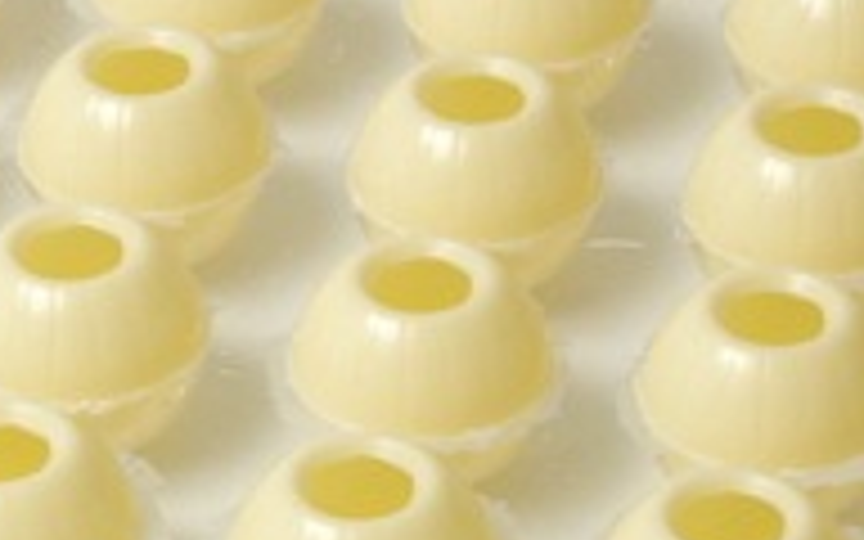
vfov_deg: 4.9
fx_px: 6287
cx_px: 364
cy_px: 68
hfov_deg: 7.9
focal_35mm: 267
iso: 400
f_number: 22
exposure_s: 1/125
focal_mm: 42
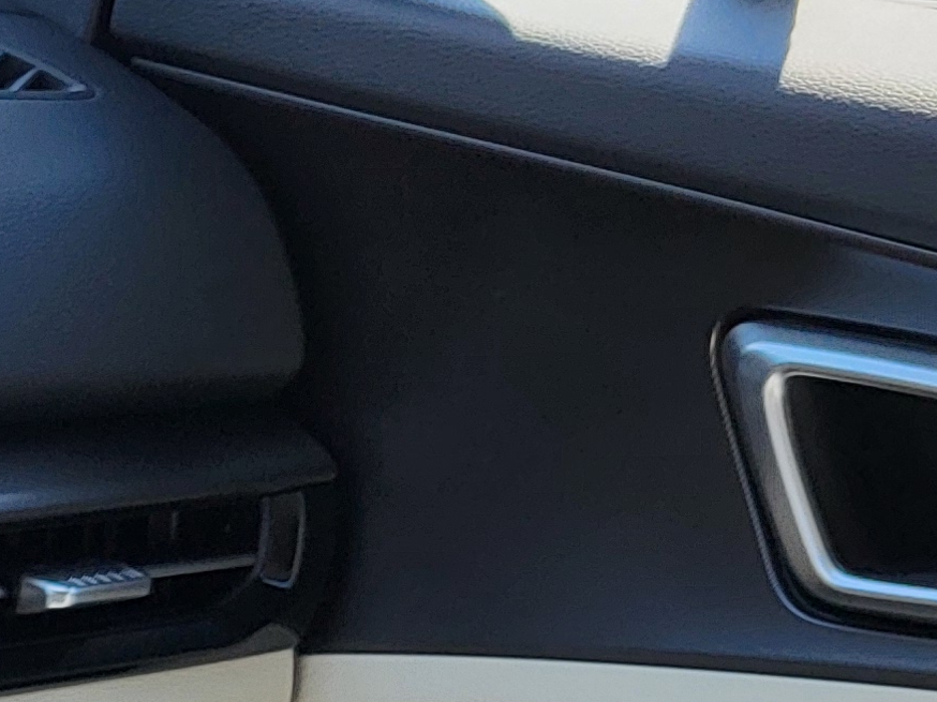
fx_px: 3220
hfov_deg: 13.5
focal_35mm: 119
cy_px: 1347
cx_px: -1092
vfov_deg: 11.4
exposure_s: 1/392
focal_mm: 5.4
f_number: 1.8
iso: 40
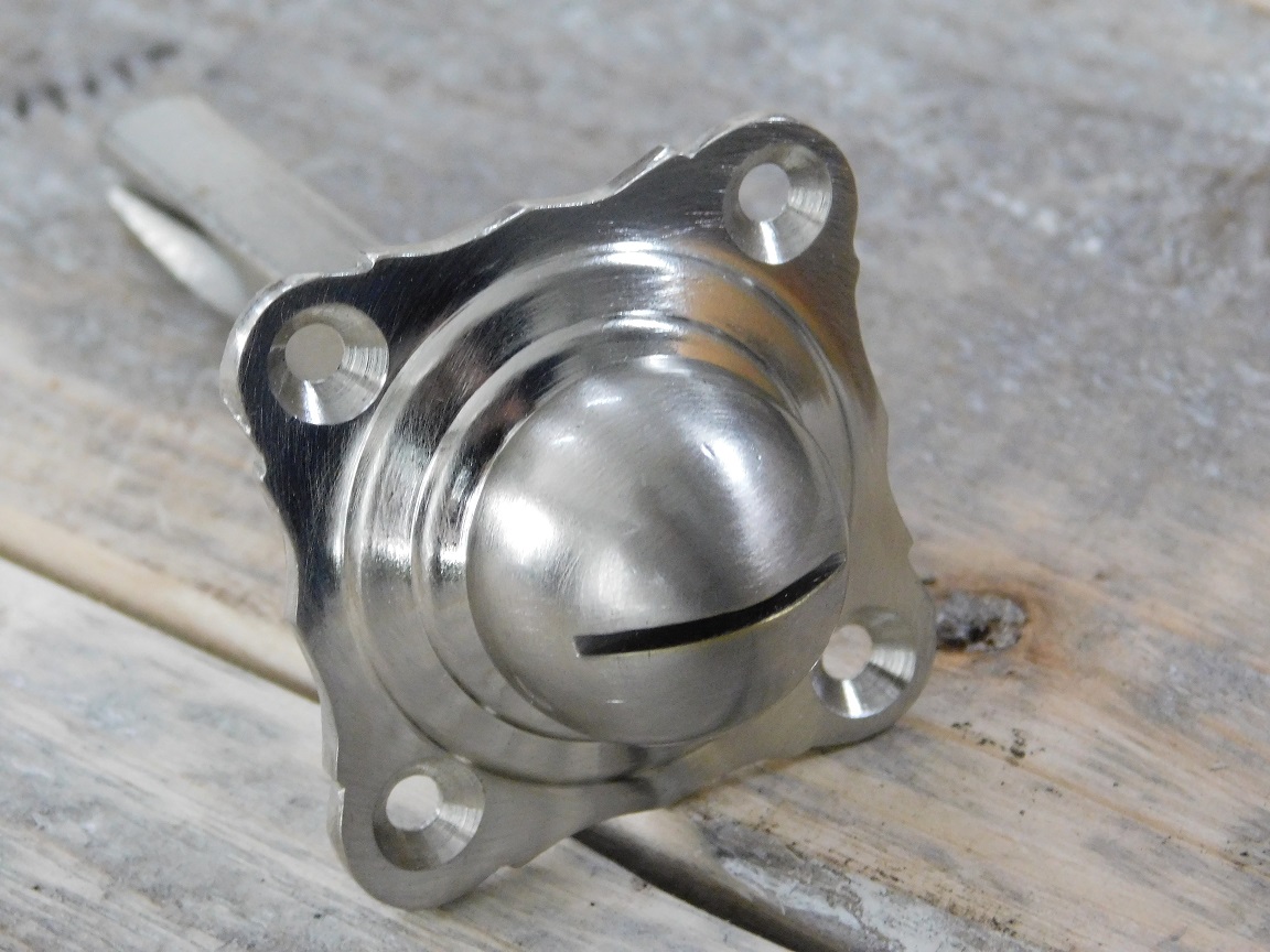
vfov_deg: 8.7
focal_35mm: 170
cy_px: 476
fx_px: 6237
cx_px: 635
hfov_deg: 11.6
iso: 800
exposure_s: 1/30
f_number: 5.3
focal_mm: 30.1
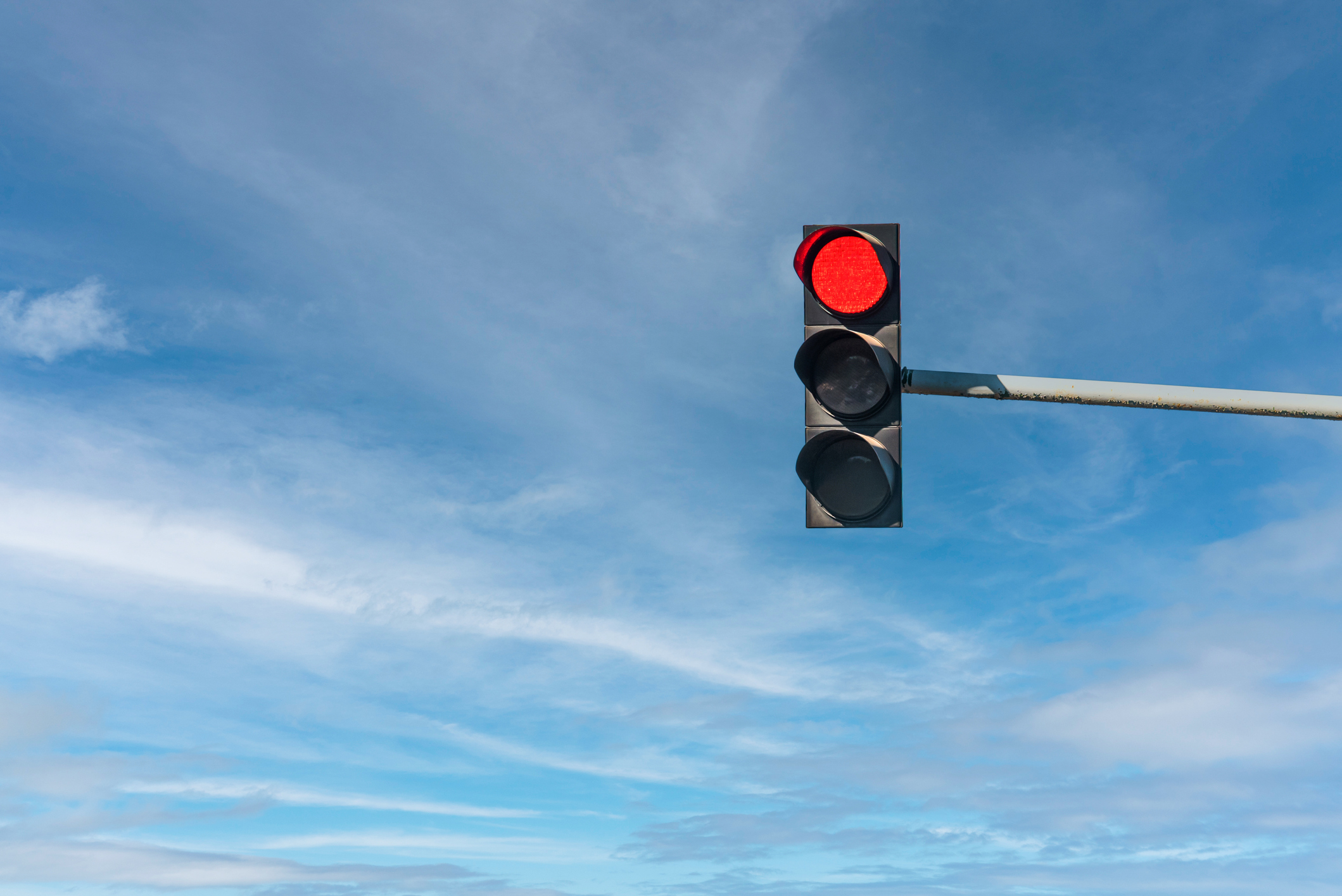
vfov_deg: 11.4
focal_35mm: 120
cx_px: 671
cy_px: 448
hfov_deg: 17.1
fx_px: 4475
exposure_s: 1/800
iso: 200
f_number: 7.1
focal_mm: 120
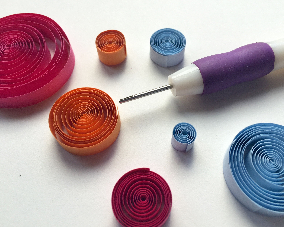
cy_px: 111
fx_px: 261
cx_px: 152
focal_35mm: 31
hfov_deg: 57.1
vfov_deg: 47.1
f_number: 2.2
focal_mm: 4.15
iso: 50
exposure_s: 1/120
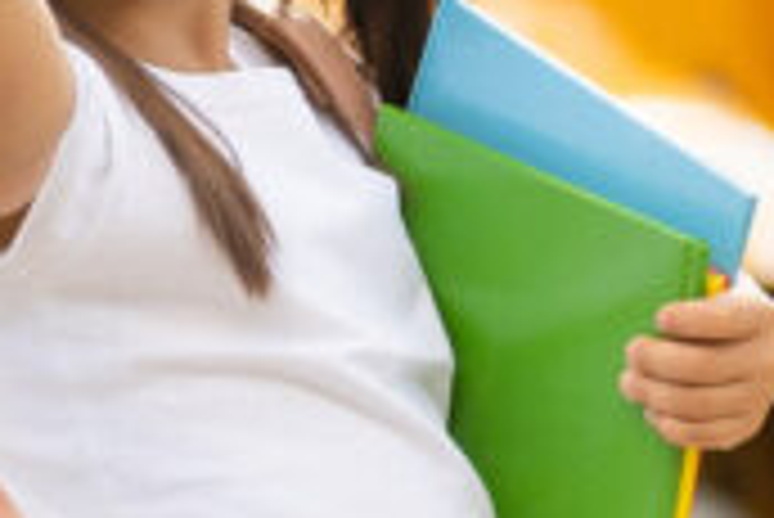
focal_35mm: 564
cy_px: -241
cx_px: 176
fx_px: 12136
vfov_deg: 2.4
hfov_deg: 3.7
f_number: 2.8
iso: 100
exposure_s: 1/500
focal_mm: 95
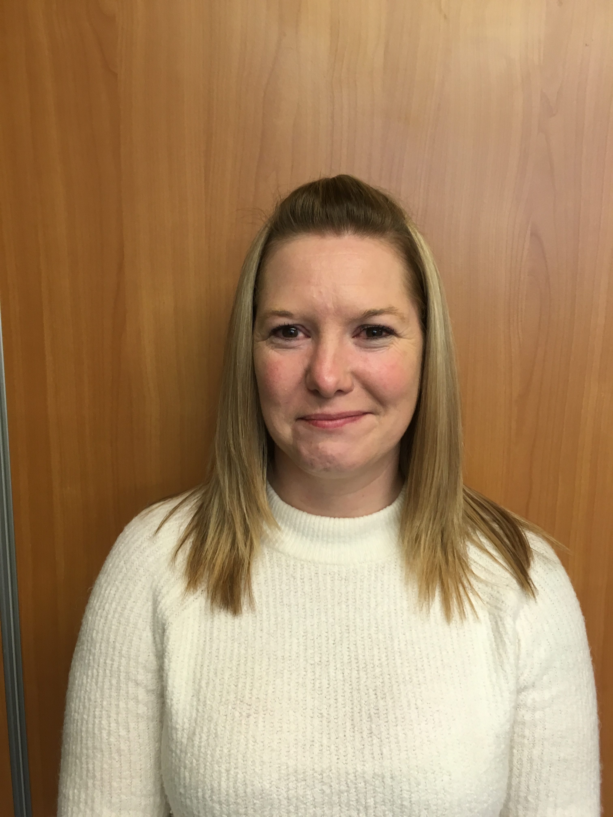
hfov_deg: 48.2
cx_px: 306
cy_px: 408
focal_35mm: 29
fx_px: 685
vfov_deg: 61.7
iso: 100
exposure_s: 1/33
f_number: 2.2
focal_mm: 4.15
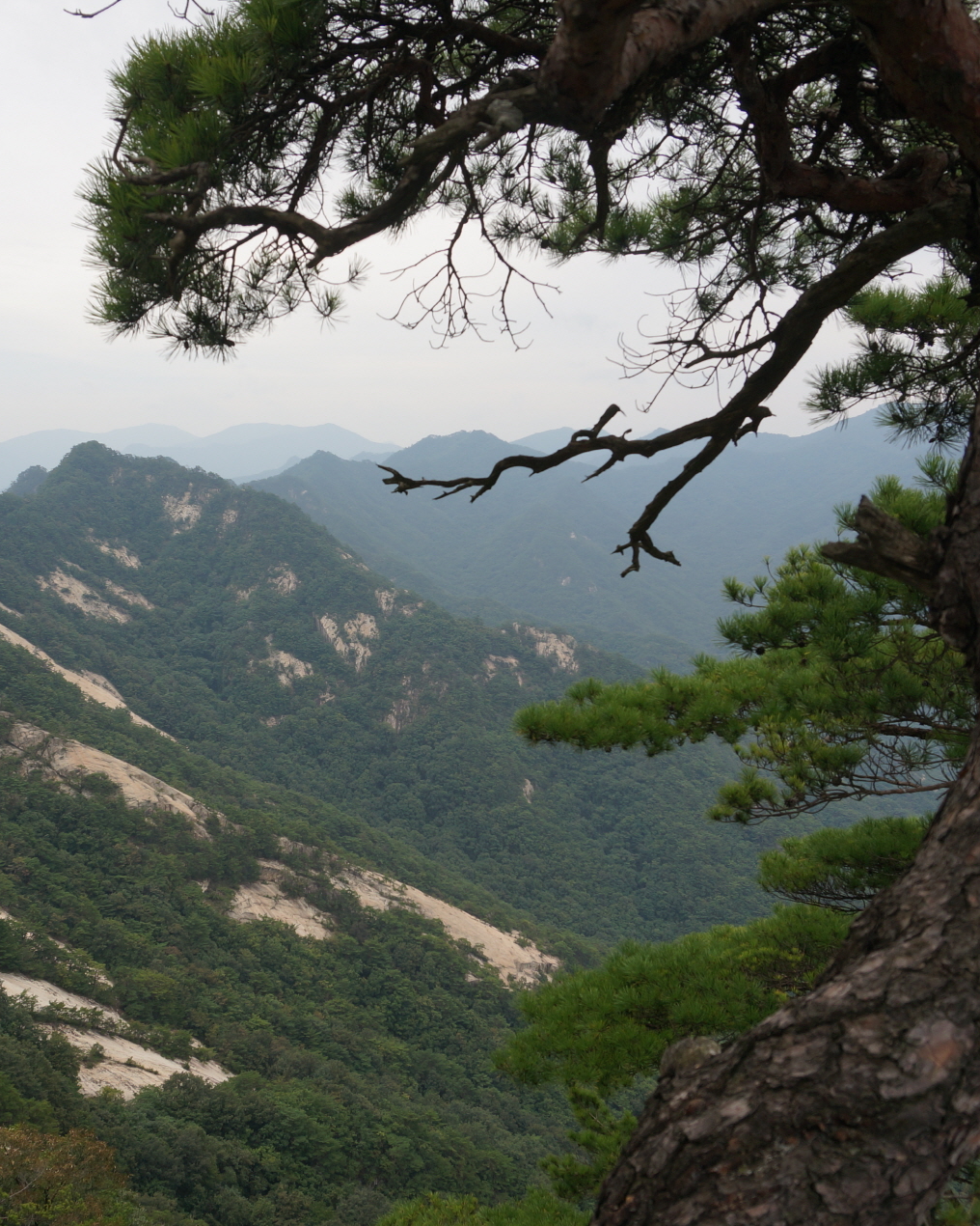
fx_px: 1233
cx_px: 340
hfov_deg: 42.9
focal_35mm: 34
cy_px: 614
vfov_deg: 52.8
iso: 100
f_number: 5.6
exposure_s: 1/200
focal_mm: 16
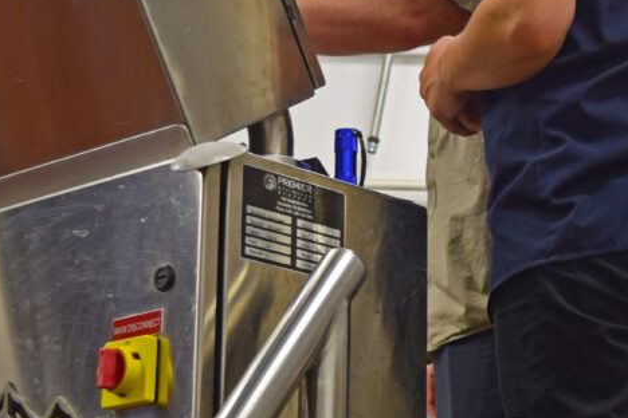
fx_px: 2145
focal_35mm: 123
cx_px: 459
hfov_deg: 16.6
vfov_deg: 11.1
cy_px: 210
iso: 400
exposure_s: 1/100
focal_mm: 30
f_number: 5
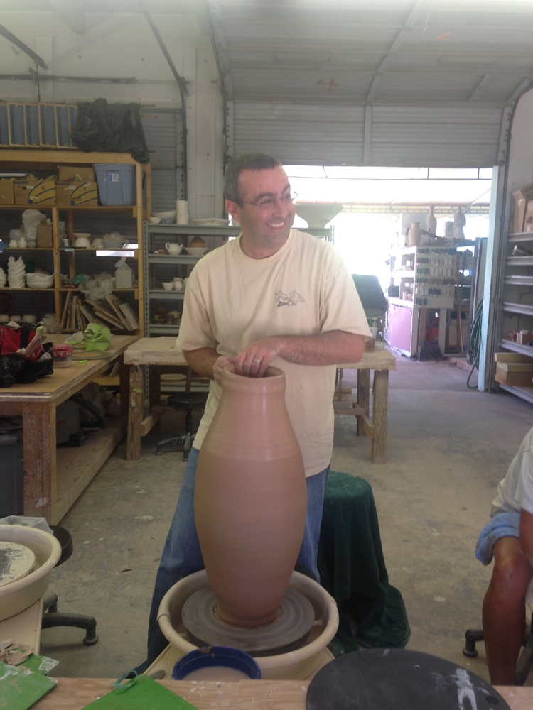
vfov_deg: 55.4
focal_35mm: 33
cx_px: 266
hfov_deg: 42.9
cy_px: 355
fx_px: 677
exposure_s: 1/30
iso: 50
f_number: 2.4
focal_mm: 4.12
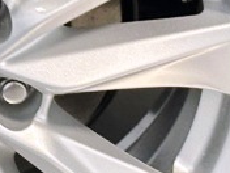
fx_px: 1854
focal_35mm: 279
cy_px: 31
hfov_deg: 7.0
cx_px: -111
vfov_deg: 5.3
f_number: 1.78
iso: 500
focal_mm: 6.86
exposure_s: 1/40
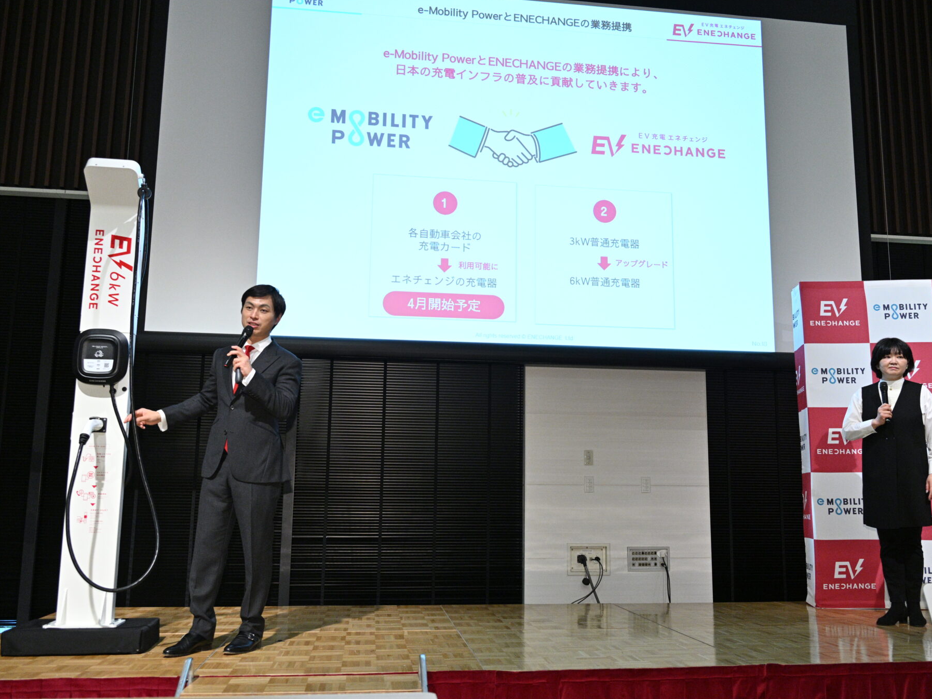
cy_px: 347
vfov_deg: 41.2
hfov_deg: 53.2
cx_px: 506
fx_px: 930
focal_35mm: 35
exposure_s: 1/200
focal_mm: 31.5
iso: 3200
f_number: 4.5
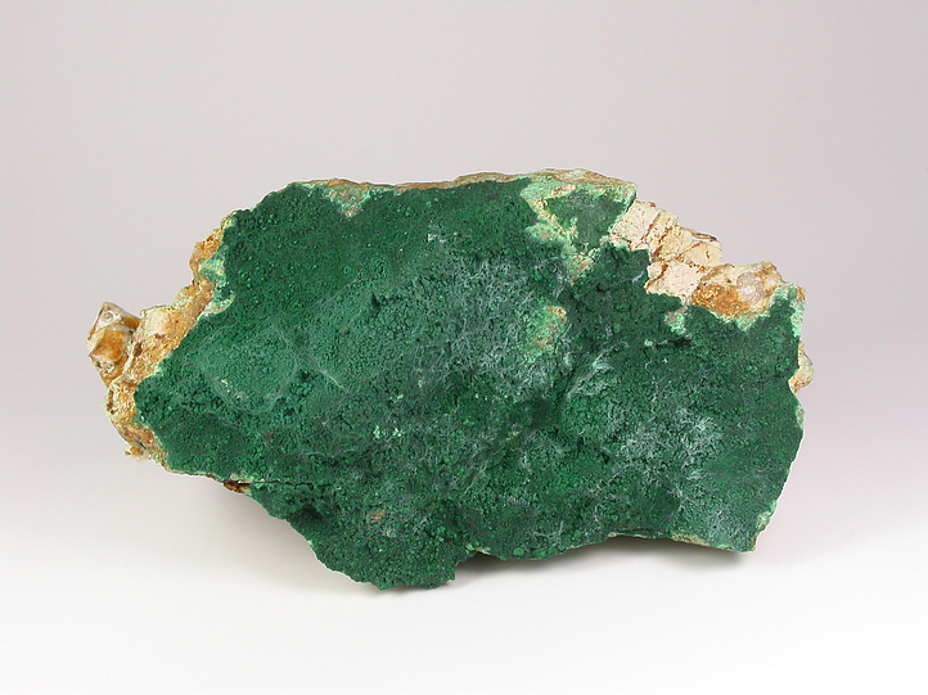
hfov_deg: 26.7
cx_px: 464
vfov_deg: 20.2
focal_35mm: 73
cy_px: 348
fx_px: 1956
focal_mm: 15.1
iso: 100
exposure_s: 1/101
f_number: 6.1
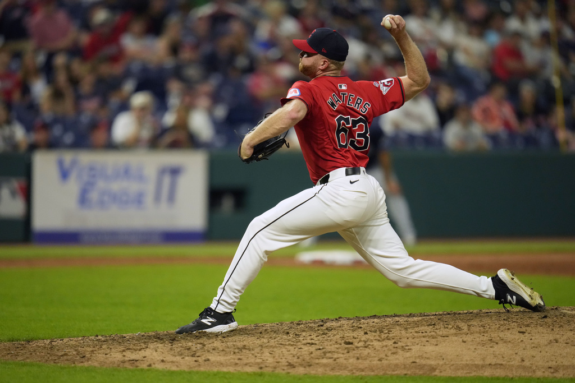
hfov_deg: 5.2
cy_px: 192
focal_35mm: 400
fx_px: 6389
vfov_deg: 3.4
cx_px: 288
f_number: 2.8
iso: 5000
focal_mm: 400
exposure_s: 1/2500
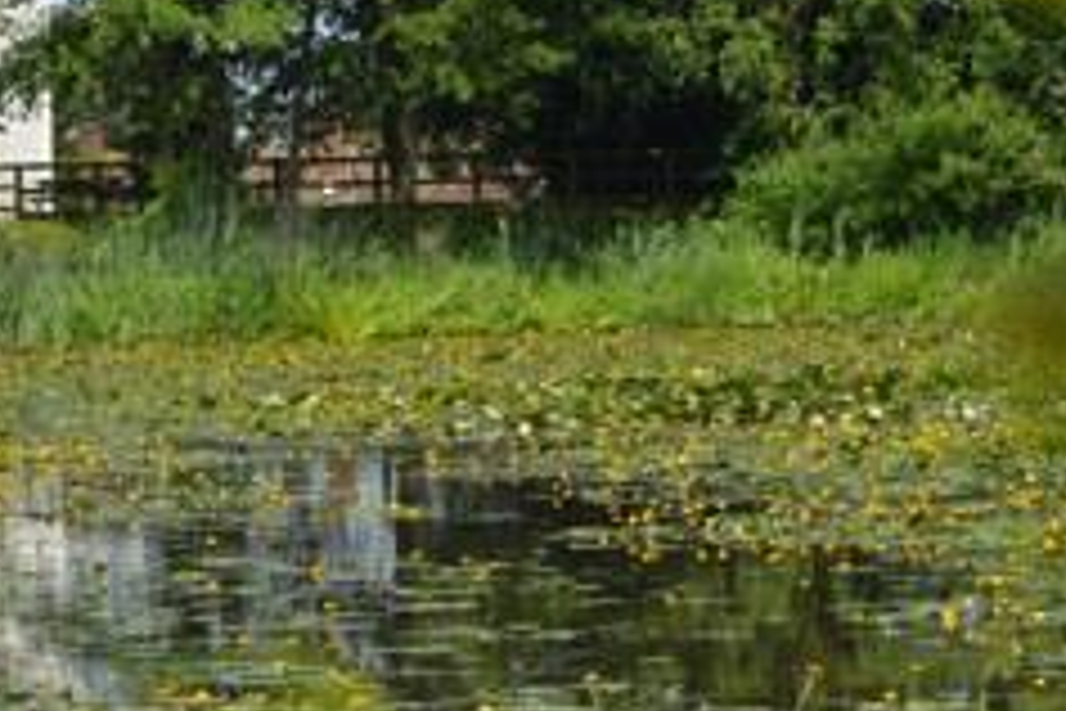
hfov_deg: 7.9
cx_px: -166
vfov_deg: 5.3
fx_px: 7639
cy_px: 446
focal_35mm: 258
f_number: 8
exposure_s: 1/320
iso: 100
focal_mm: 70
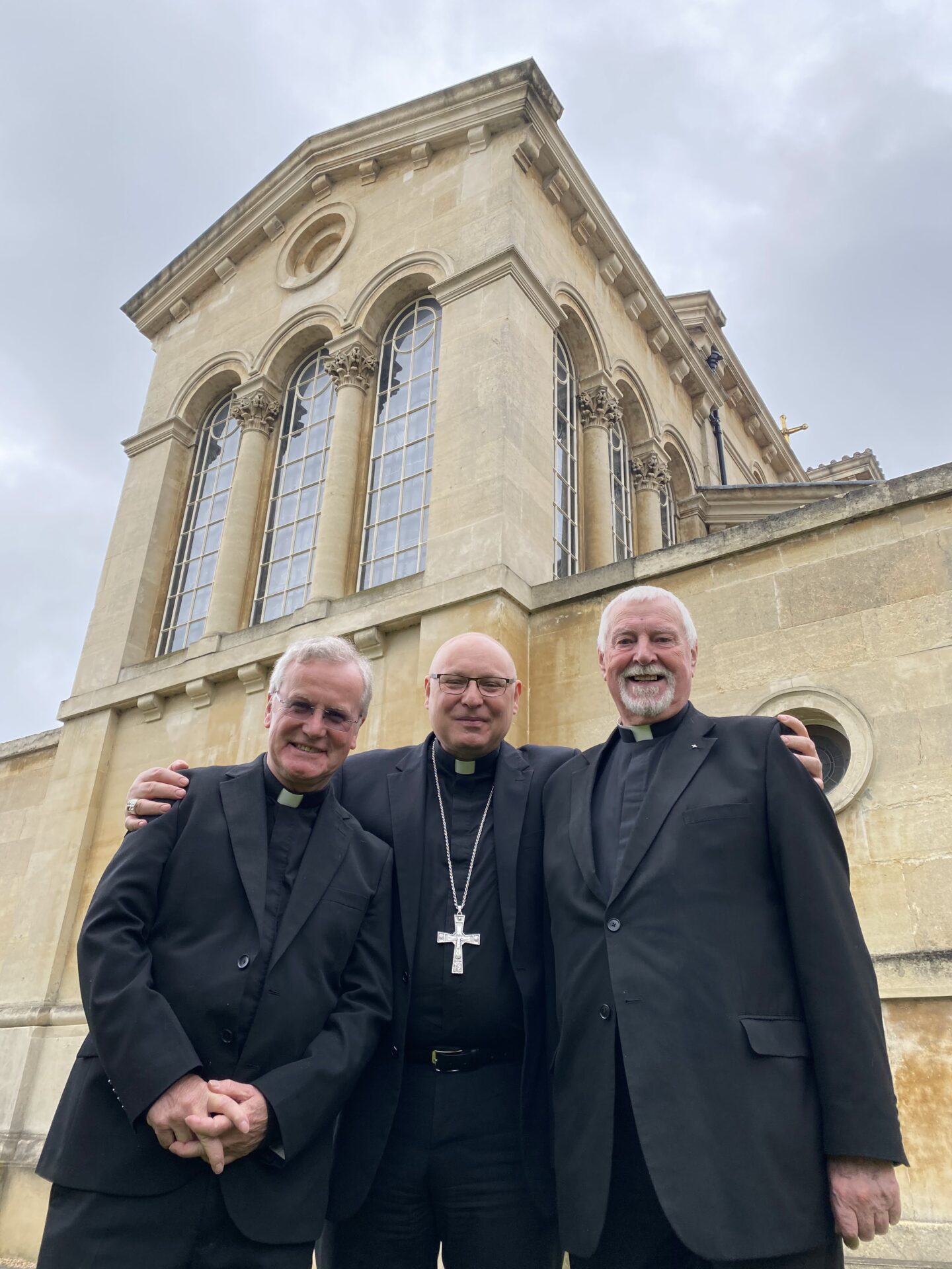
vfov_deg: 67.3
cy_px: 634
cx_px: 476
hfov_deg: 53.1
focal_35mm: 26
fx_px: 953
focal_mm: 4.25
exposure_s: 1/424
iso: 32
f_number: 1.8
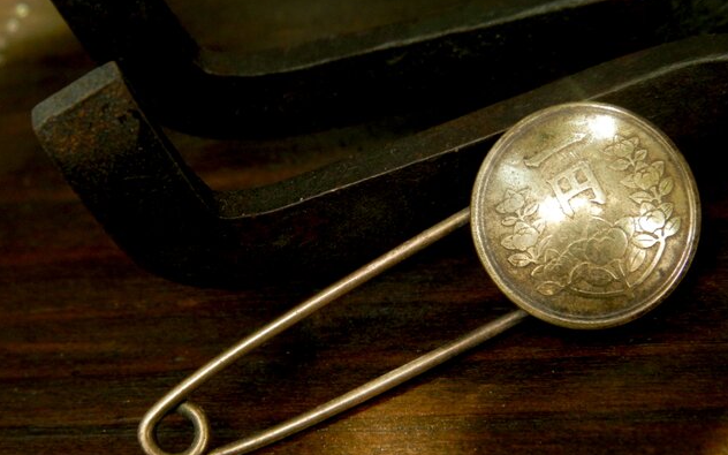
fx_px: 1746
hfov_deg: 23.6
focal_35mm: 88
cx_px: 366
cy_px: 208
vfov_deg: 14.8
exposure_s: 1/125
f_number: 4.2
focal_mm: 14.6
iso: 200
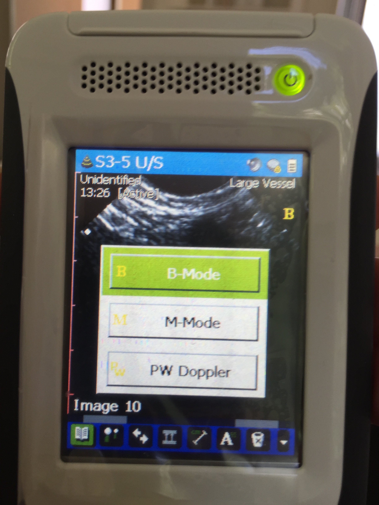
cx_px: 190
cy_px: 252
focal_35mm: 29
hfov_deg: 48.2
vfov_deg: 61.7
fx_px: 423
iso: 40
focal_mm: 4.15
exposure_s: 1/50
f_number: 2.2
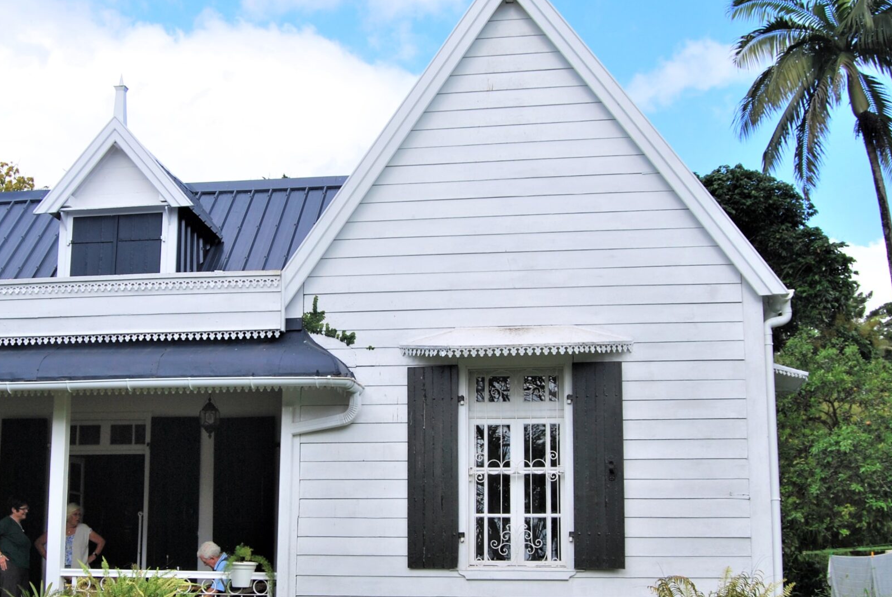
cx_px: 326
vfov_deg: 25.5
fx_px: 1315
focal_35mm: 53
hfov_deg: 37.2
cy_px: 360
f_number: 7.1
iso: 100
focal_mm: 22
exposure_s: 1/200
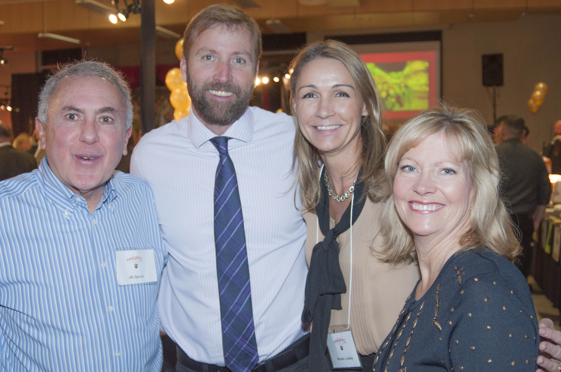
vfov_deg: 31.8
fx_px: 654
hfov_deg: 46.4
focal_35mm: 42
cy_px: 186
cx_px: 280
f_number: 4
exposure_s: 1/60
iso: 800
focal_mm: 28
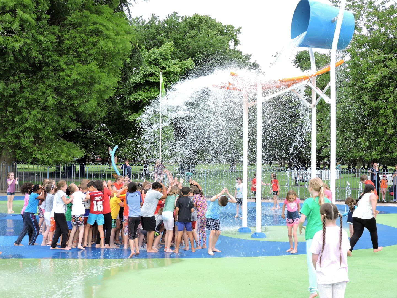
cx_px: 198
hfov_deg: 40.4
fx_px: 539
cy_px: 149
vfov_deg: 30.9
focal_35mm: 47
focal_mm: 8.4
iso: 100
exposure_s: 1/250
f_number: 3.5
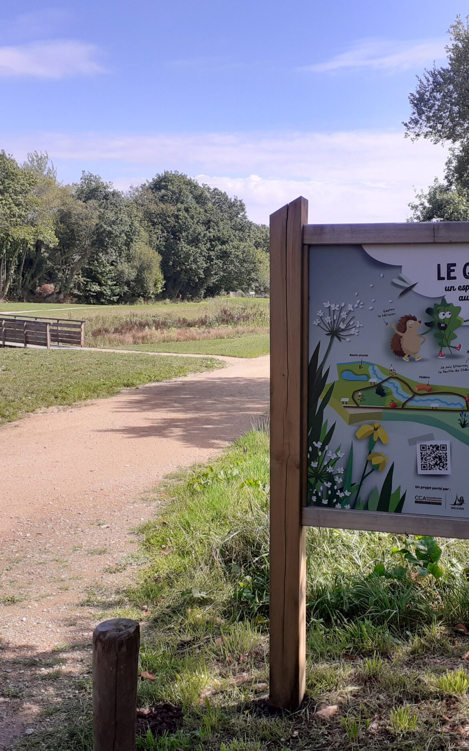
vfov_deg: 50.4
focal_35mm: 39
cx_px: 304
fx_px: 798
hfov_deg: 32.5
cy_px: 373
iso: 40
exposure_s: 1/770
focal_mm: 3.6
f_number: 1.9
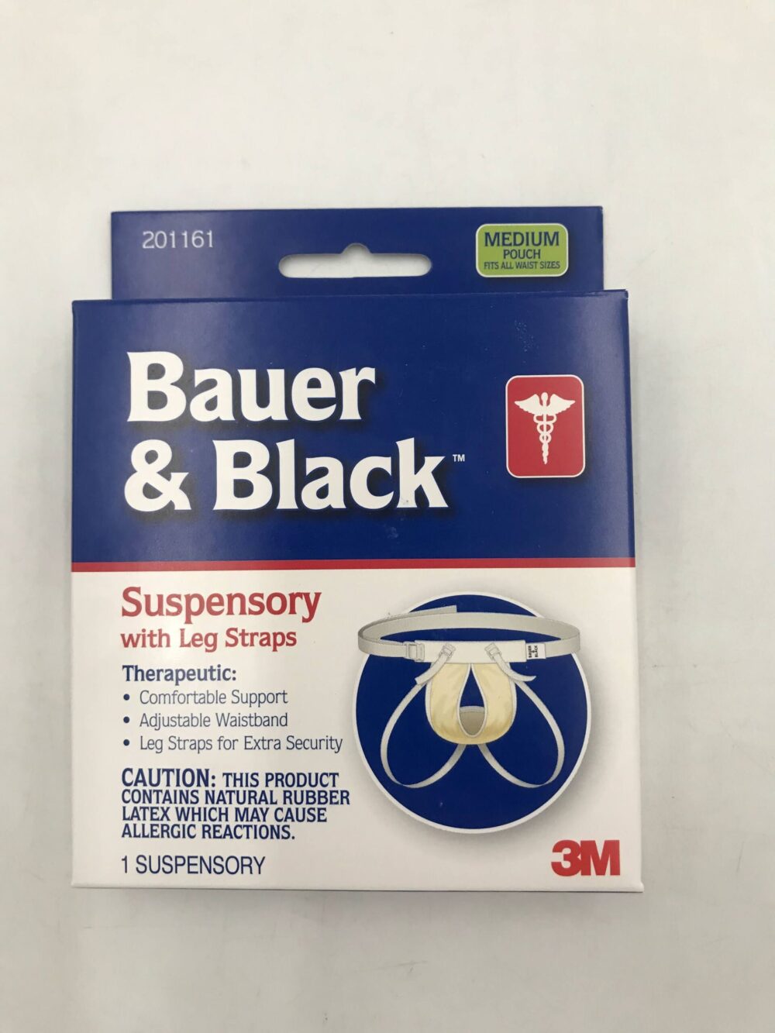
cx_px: 388
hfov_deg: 49.8
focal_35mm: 28
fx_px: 836
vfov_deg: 63.4
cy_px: 516
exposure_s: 1/30
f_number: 1.8
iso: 25
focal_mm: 3.99
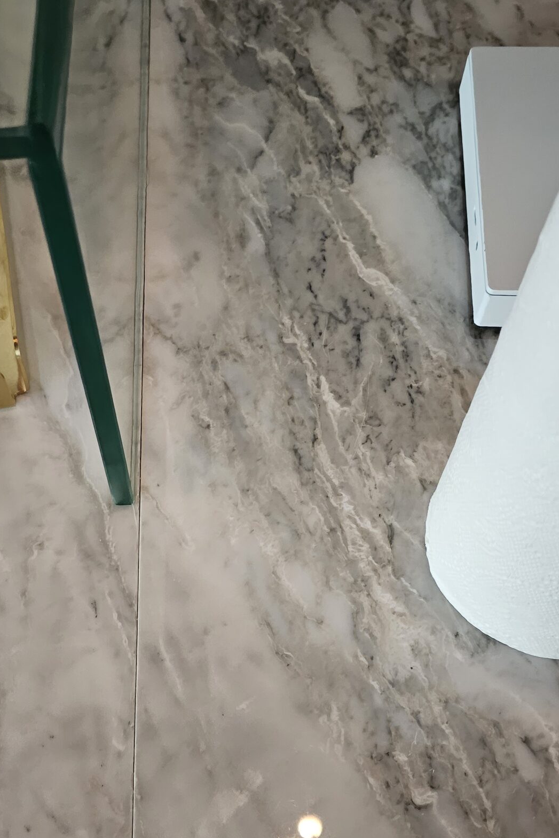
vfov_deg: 49.0
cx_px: 158
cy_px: 527
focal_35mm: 39
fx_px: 908
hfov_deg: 33.7
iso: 1250
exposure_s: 1/200
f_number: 1.7
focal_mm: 6.3
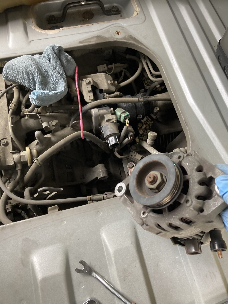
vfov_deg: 63.4
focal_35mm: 28
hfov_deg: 49.7
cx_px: 114
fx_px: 246
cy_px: 152
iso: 80
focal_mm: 3.99
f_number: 1.8
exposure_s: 1/60
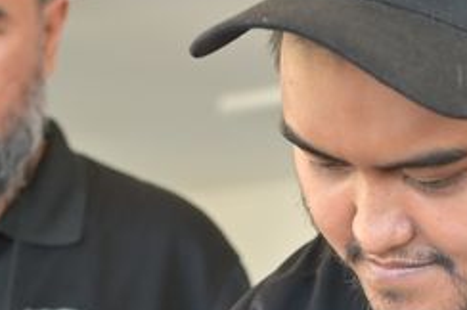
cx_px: 299
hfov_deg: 12.0
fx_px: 2228
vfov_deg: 7.5
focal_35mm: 172
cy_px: 681
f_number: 2.8
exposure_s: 1/200
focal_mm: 35
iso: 640
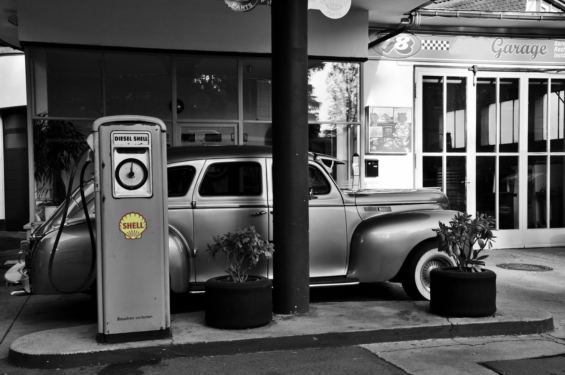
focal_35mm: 42
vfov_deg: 31.8
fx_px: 658
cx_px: 282
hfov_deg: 46.4
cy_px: 188
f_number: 6.3
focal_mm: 28
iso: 250
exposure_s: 1/160
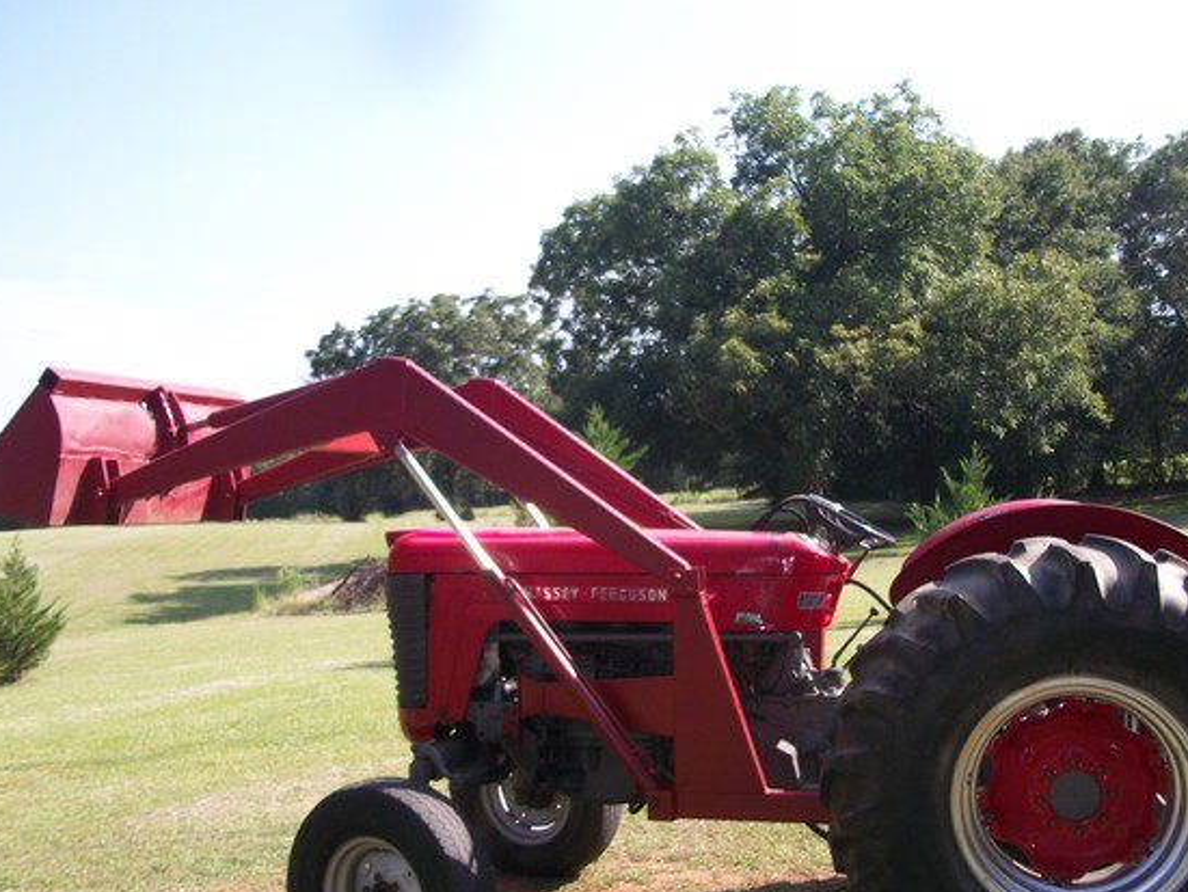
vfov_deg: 35.8
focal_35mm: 40
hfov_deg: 46.8
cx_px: 590
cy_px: 555
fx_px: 1373
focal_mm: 5.7
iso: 80
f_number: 2.9
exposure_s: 1/640
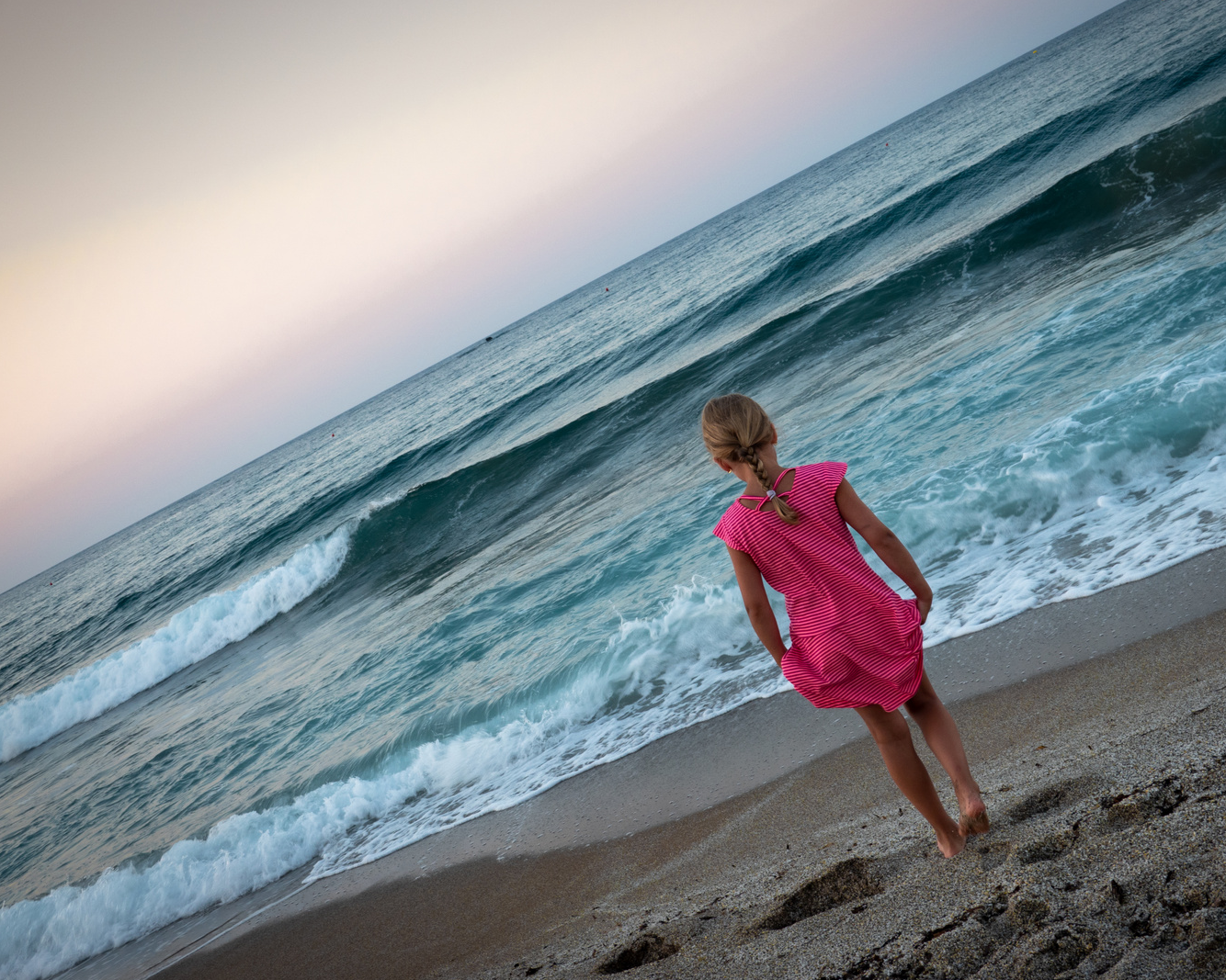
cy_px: 488
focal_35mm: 49
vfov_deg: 30.8
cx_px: 726
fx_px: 1778
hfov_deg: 37.9
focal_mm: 15.9
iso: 125
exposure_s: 1/60
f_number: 4
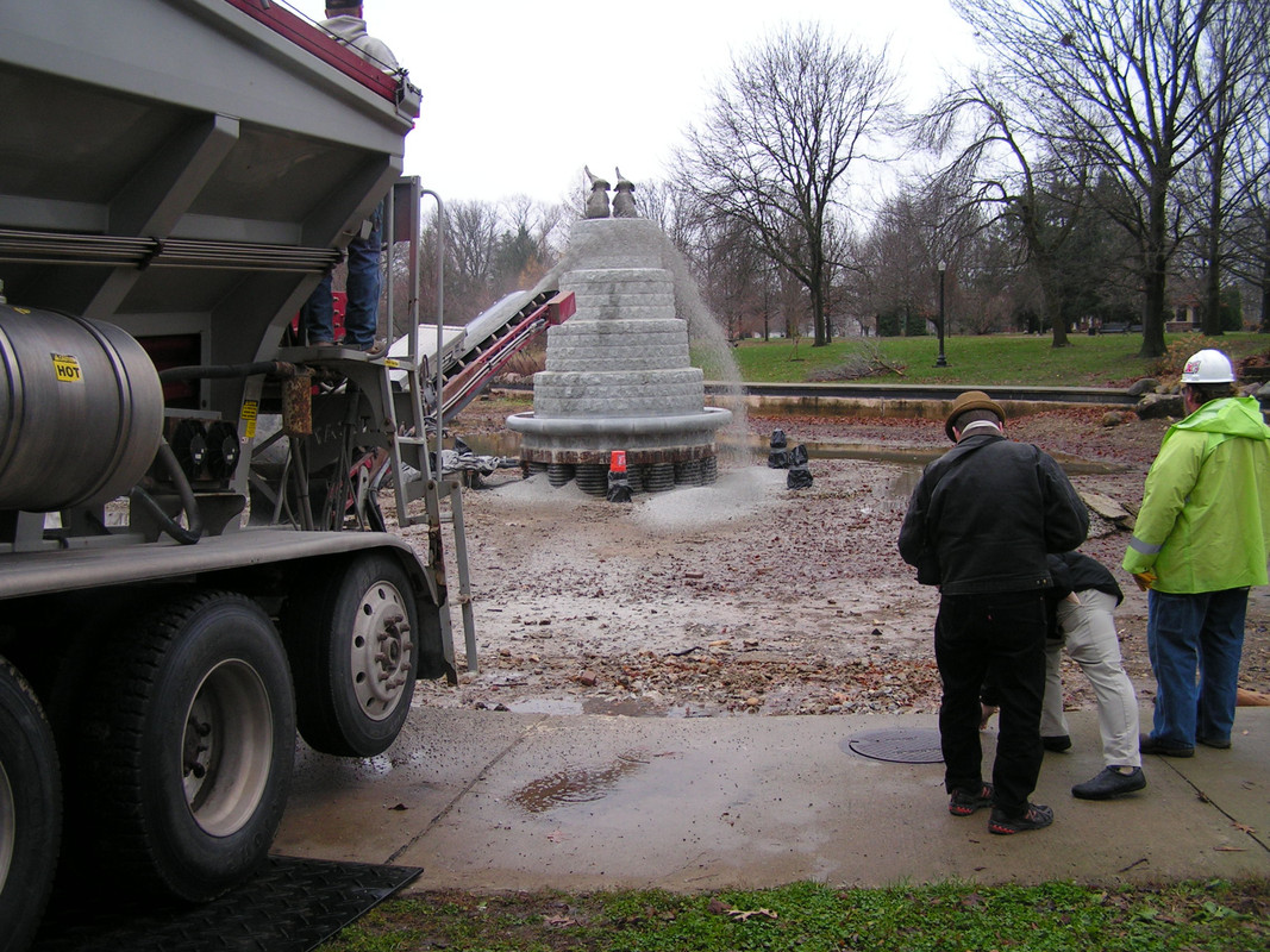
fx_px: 1394
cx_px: 635
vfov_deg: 37.7
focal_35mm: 38
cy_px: 476
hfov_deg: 49.0
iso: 50
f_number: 2.8
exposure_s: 1/125
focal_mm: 6.3
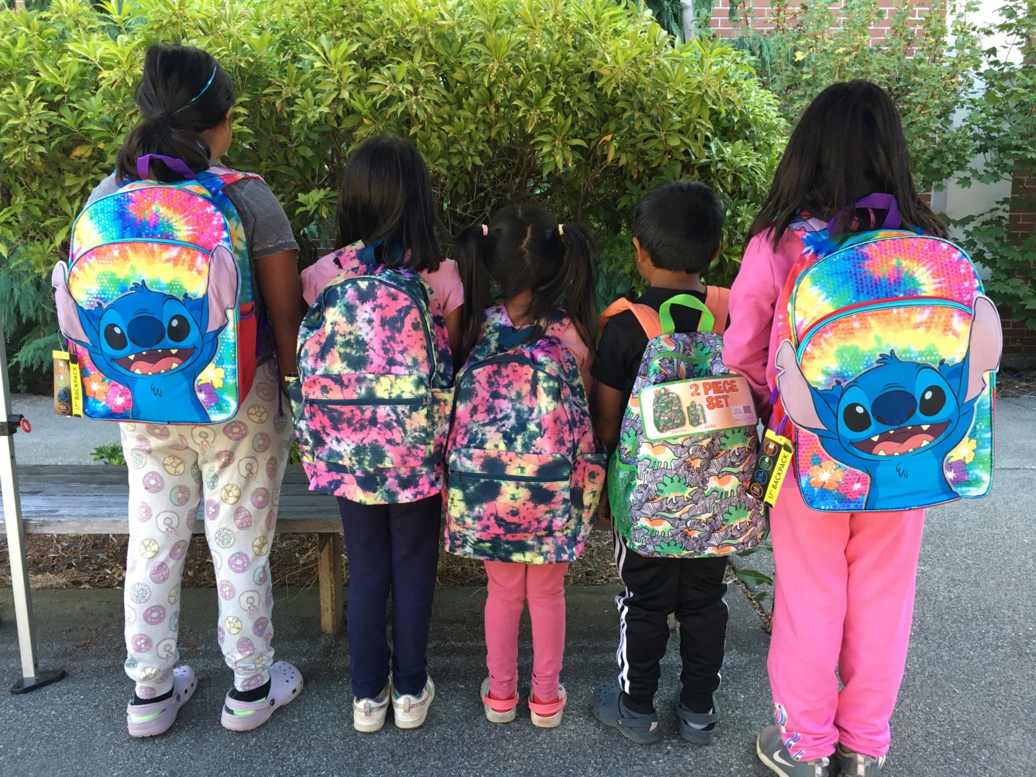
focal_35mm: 29
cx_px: 518
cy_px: 388
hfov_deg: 61.7
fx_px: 868
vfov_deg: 48.2
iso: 25
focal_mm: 4.15
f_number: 2.2
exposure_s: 1/30
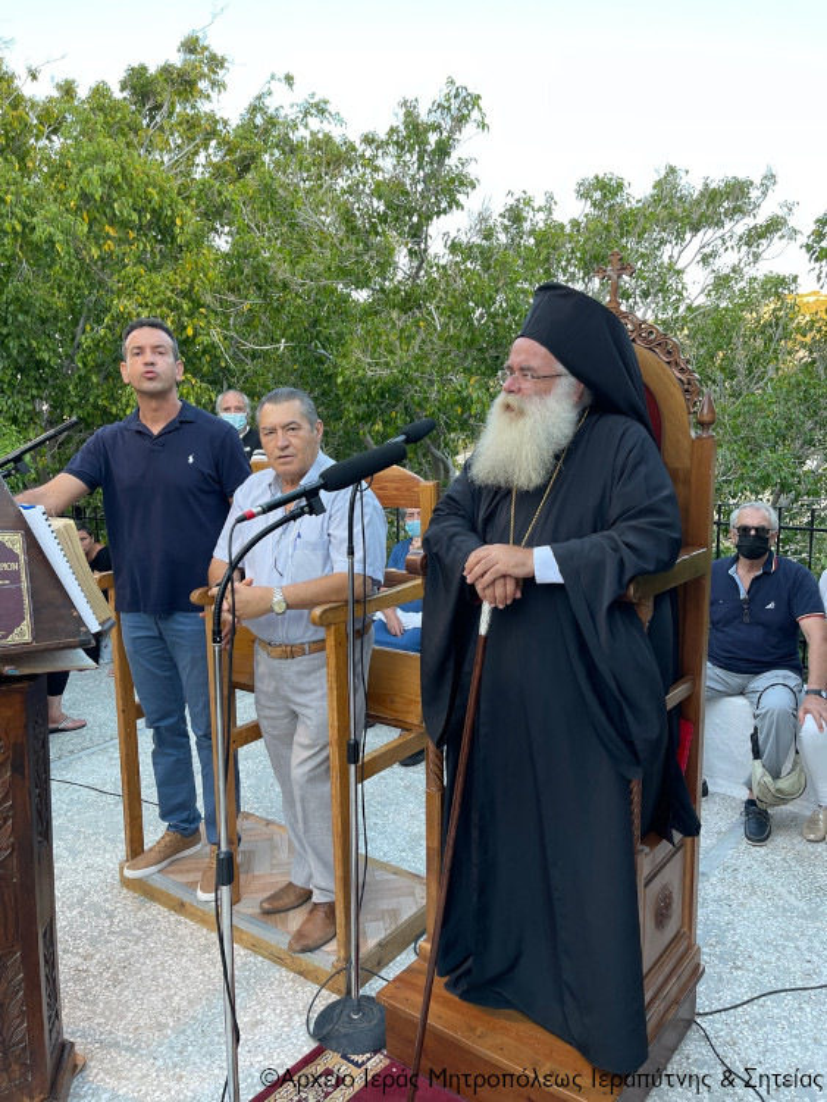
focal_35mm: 26
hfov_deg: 53.1
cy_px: 551
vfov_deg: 67.3
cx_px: 414
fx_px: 828
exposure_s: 1/100
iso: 40
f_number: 1.6
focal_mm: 5.1
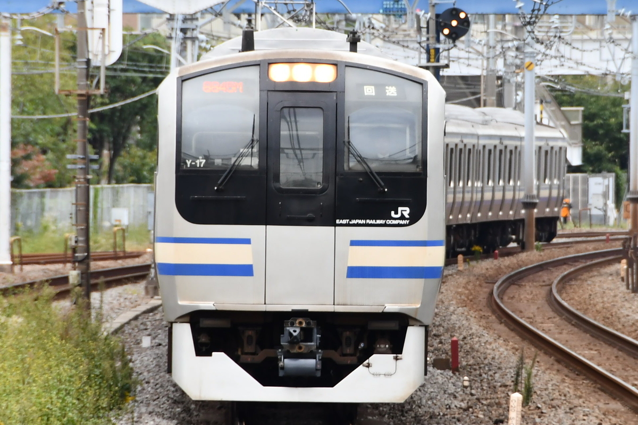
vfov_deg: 4.6
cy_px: 212
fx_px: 5316
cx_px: 319
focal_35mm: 300
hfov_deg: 6.9
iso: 400
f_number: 5.6
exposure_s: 1/125
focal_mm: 200
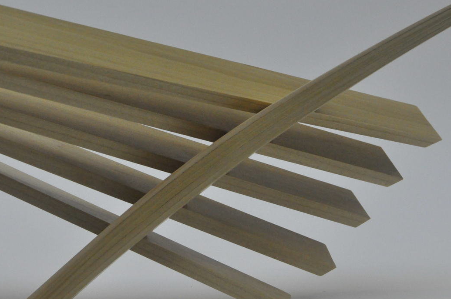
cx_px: 259
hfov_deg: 26.3
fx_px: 963
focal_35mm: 77
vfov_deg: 17.7
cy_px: 146
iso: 3200
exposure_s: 1/250
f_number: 8
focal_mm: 38
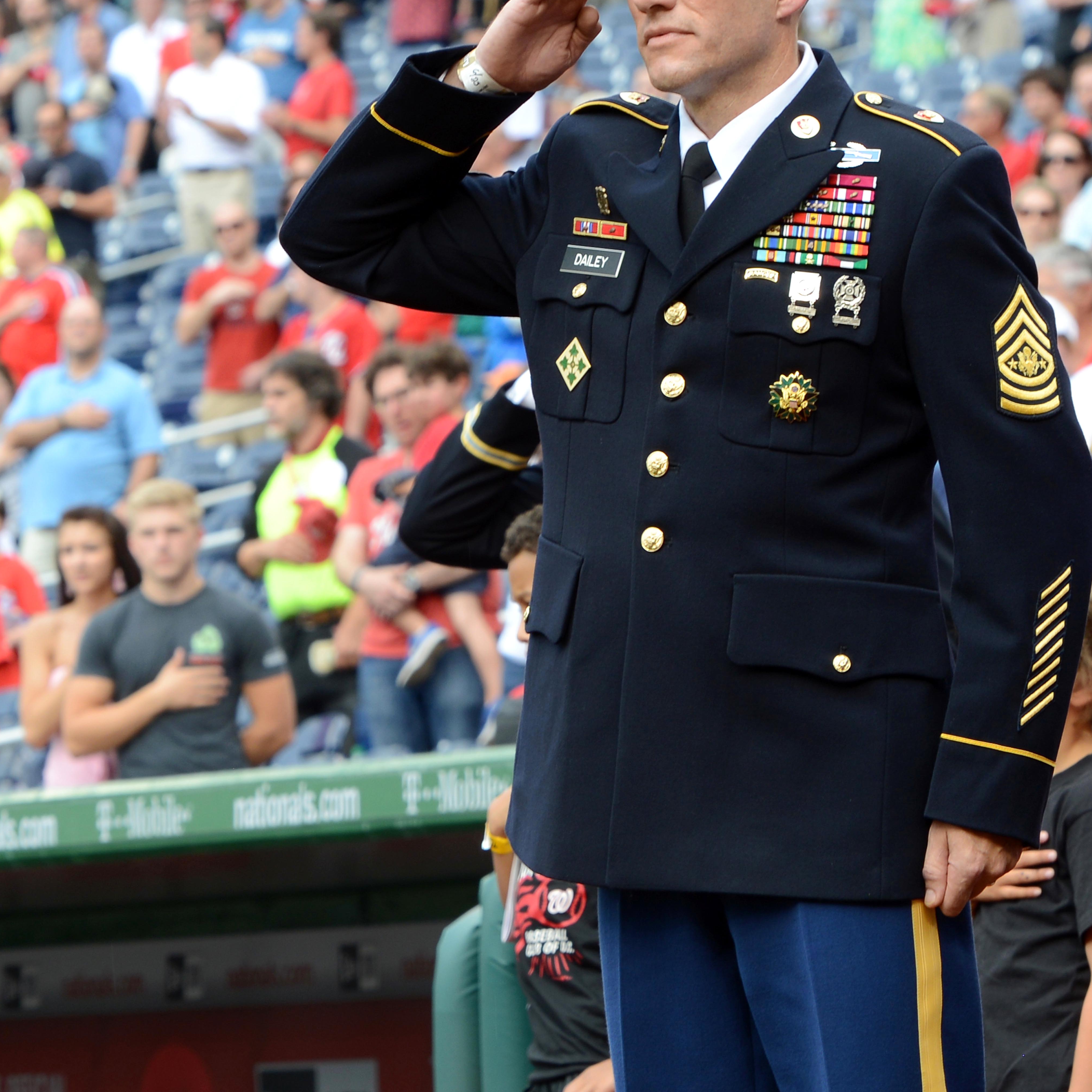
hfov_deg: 9.0
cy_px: 479
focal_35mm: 193
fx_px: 6888
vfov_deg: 9.1
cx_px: 118
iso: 160
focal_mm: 125
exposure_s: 1/60
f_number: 8
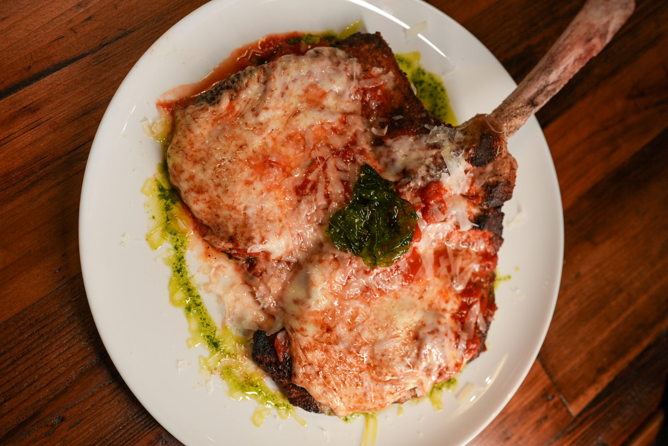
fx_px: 650
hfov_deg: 54.4
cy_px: 223
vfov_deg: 37.9
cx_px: 334
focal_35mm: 35
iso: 800
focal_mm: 35
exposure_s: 1/160
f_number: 4
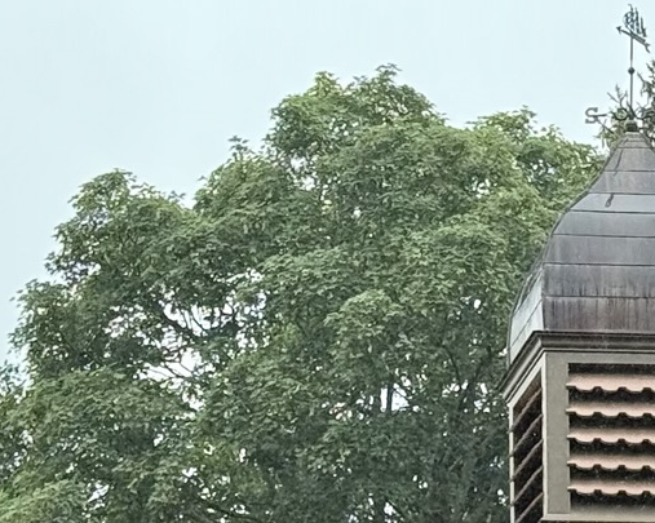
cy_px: 935
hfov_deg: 10.4
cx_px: 408
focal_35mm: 185
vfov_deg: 8.1
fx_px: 3584
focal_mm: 6.76
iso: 100
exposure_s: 1/493
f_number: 1.78
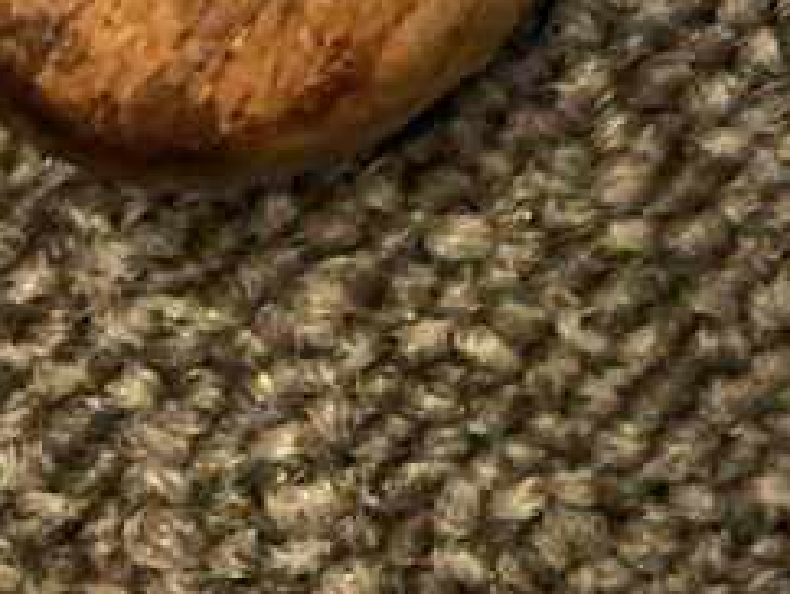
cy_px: -829
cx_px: 1591
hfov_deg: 11.5
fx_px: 3518
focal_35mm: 154
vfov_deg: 8.8
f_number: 1.8
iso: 250
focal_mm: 3.99
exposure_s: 1/50
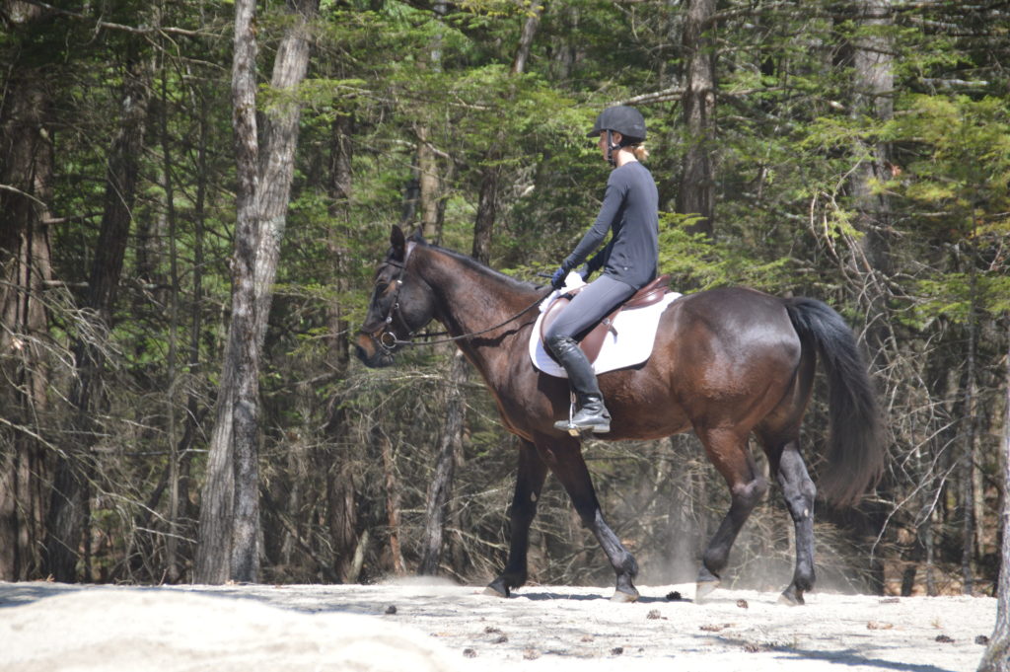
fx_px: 8410
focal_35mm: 300
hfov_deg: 6.9
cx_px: 505
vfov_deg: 4.6
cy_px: 336
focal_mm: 200
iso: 400
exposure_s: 1/400
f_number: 6.3
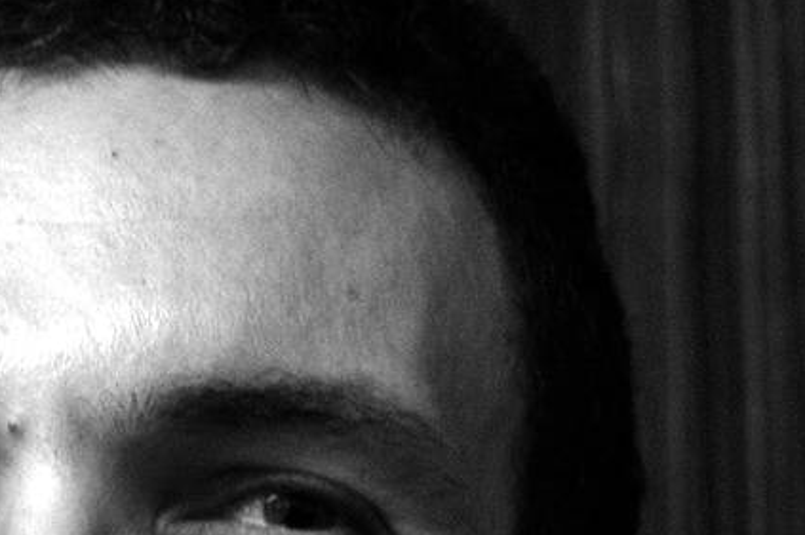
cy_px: 764
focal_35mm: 169
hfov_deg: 12.0
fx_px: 3770
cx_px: -101
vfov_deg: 8.0
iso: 800
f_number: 4.5
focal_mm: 31
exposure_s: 1/15
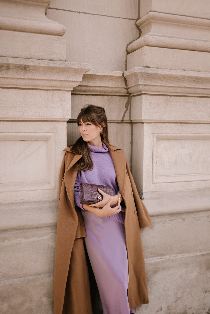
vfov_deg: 54.4
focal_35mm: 35
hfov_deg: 37.9
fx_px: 306
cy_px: 157
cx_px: 105
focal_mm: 35
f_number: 2
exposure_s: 1/640
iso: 50
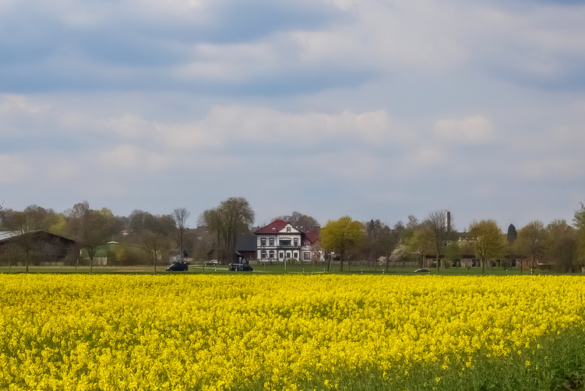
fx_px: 1610
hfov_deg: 20.6
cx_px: 240
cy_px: 85
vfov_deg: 13.8
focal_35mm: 99
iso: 160
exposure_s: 1/2500
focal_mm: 47
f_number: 5
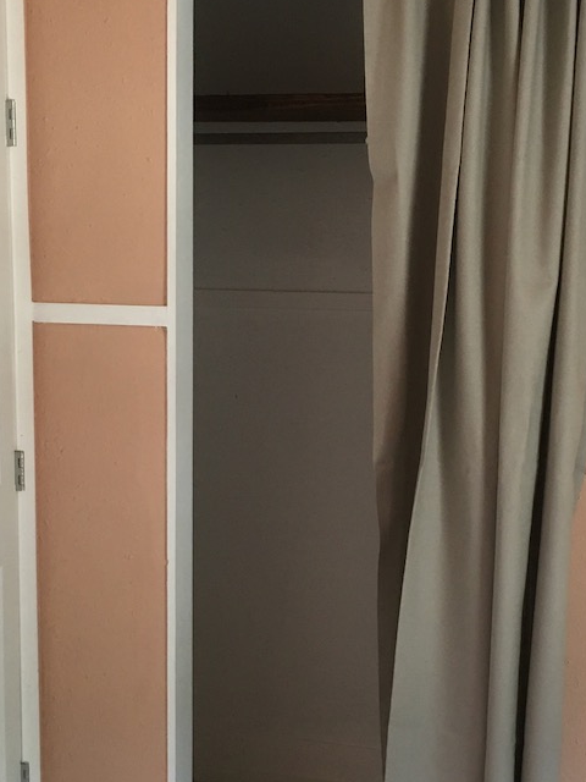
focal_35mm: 58
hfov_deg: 25.2
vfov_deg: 32.9
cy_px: 530
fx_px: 1309
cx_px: 230
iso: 100
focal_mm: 4.15
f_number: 2.2
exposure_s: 1/30
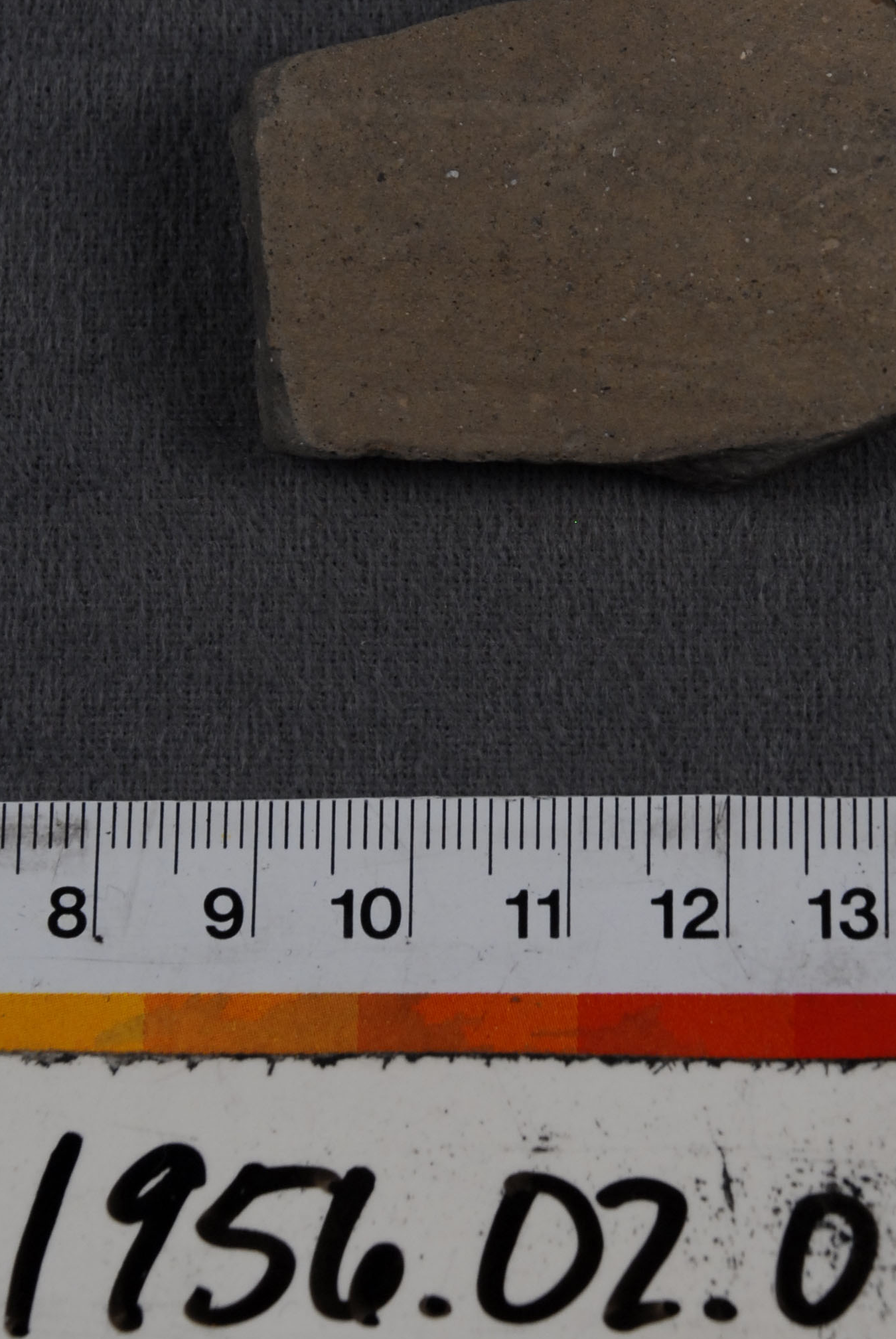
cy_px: 365
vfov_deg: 14.2
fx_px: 5361
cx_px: 613
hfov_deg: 9.5
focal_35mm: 144
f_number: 7.1
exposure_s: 1/80
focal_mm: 50
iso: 400
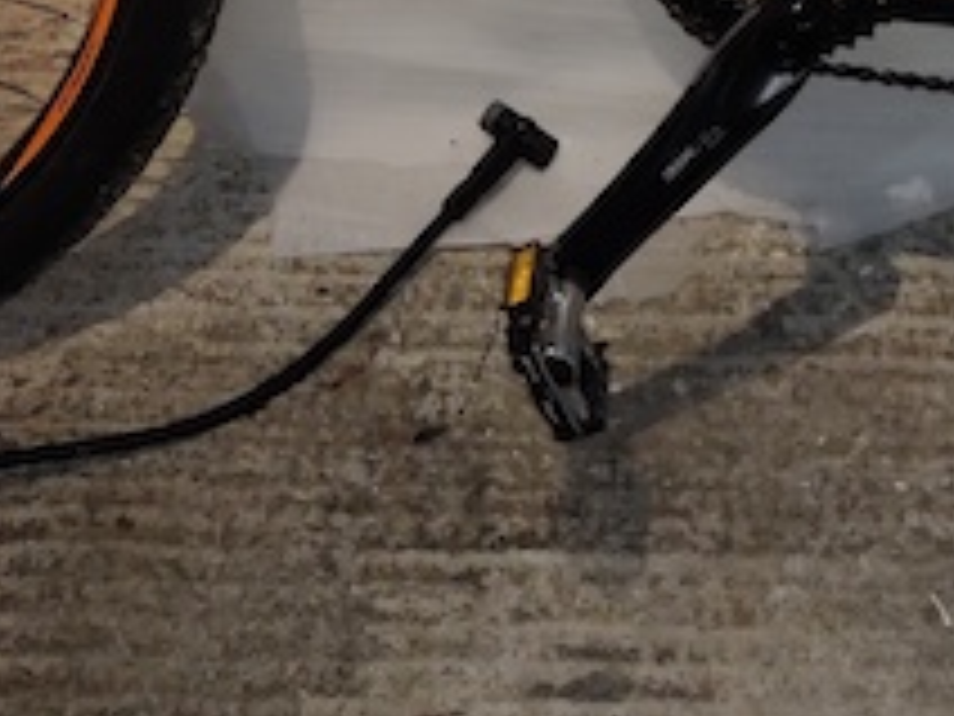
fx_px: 2811
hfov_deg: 19.2
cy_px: -365
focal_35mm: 102
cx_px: 594
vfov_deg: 13.6
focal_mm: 4.75
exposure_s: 1/20
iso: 640
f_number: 1.65
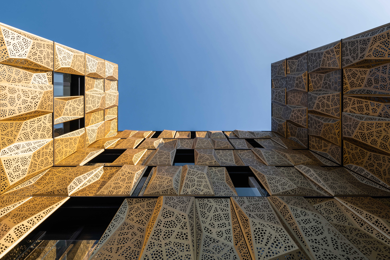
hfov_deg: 86.9
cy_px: 130
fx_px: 206
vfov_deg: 64.6
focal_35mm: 19
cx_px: 195
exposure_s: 1/200
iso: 200
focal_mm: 19
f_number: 11
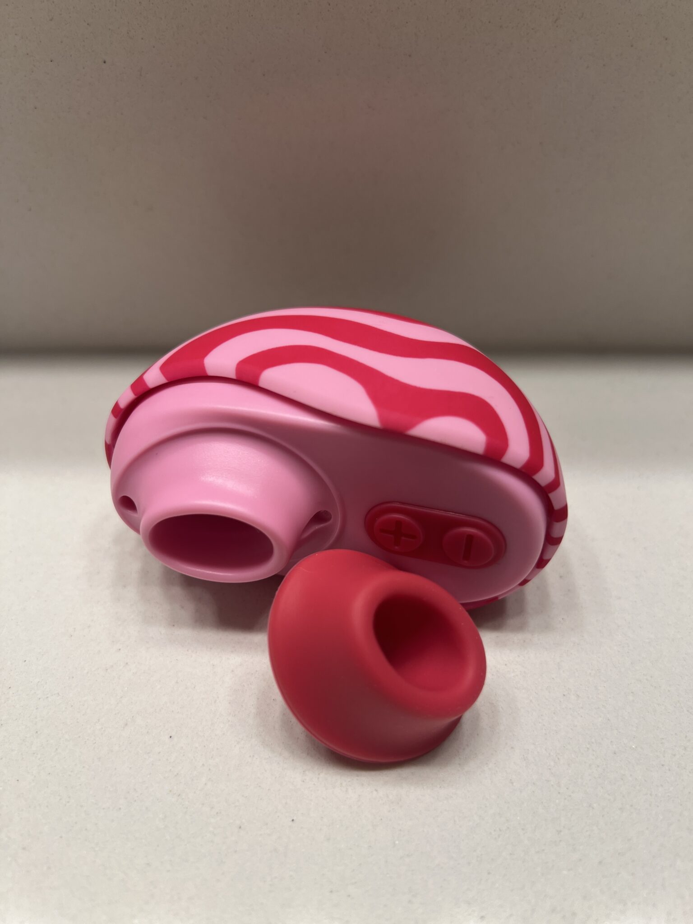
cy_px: 462
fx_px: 694
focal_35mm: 26
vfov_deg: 67.3
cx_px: 346
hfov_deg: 53.1
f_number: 1.5
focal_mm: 5.7
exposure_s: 1/120
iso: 50
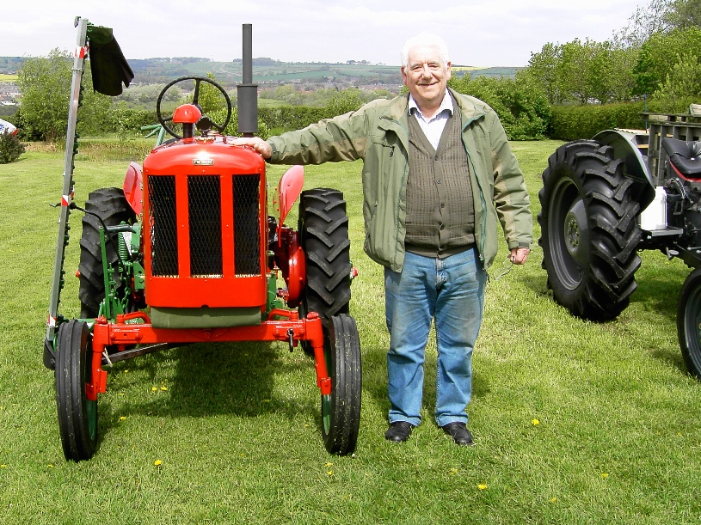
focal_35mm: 44
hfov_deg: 42.7
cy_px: 265
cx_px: 267
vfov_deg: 32.9
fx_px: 891
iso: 100
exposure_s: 1/250
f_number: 6.7
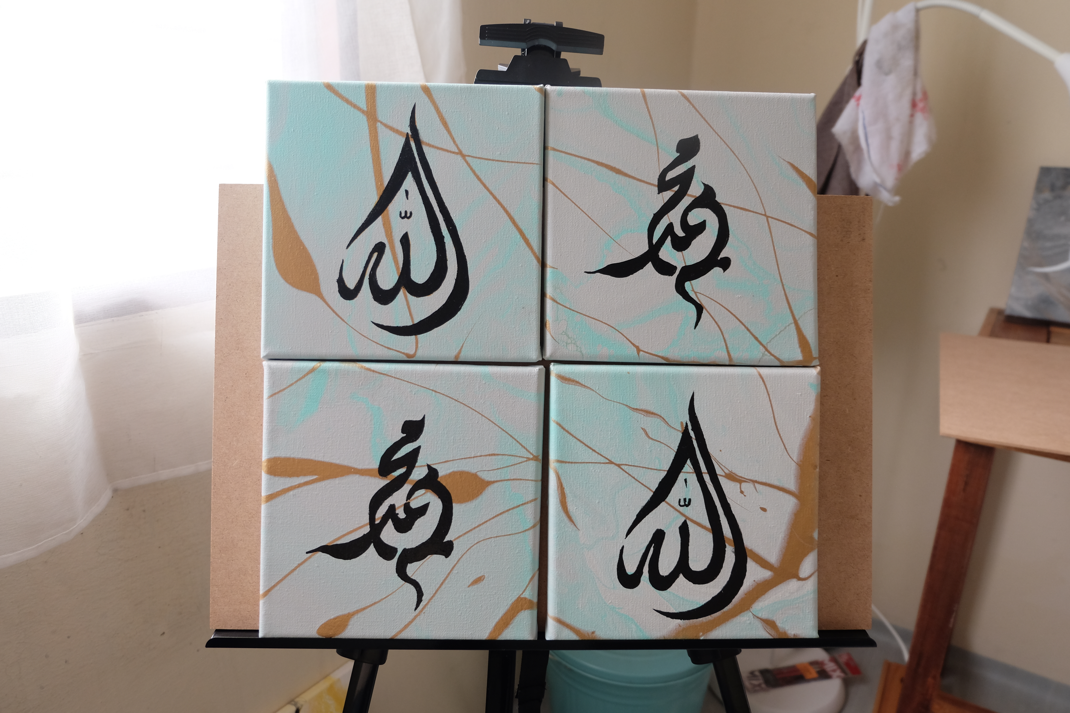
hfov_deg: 73.7
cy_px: 356
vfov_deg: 53.1
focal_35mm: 24
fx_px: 713
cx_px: 535
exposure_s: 1/120
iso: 400
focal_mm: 16
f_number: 3.5
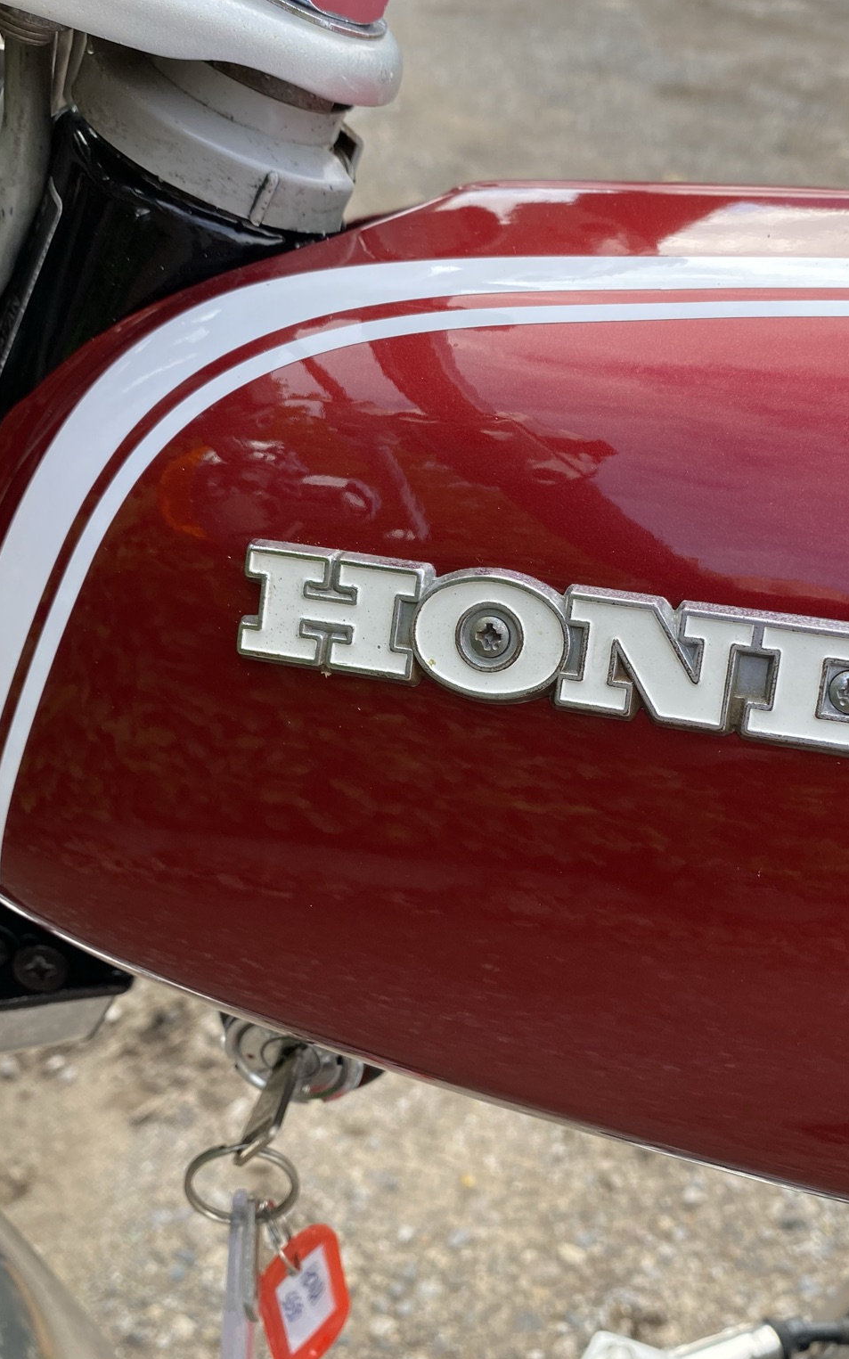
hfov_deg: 34.0
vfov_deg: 52.8
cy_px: 684
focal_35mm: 37
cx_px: 598
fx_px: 1370
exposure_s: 1/446
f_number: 1.8
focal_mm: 4.25
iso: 32
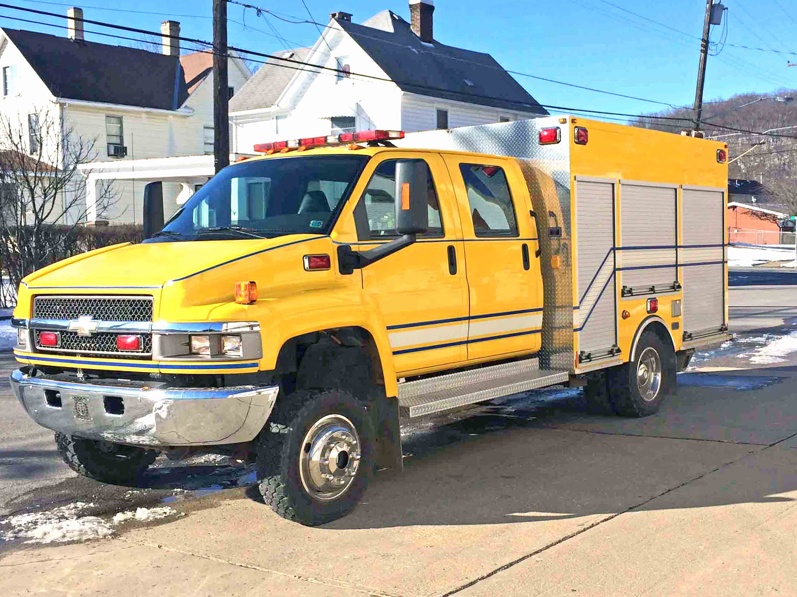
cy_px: 298
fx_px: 668
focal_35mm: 29
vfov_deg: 48.2
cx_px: 398
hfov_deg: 61.7
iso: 32
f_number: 2.2
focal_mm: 4.15
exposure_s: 1/2053
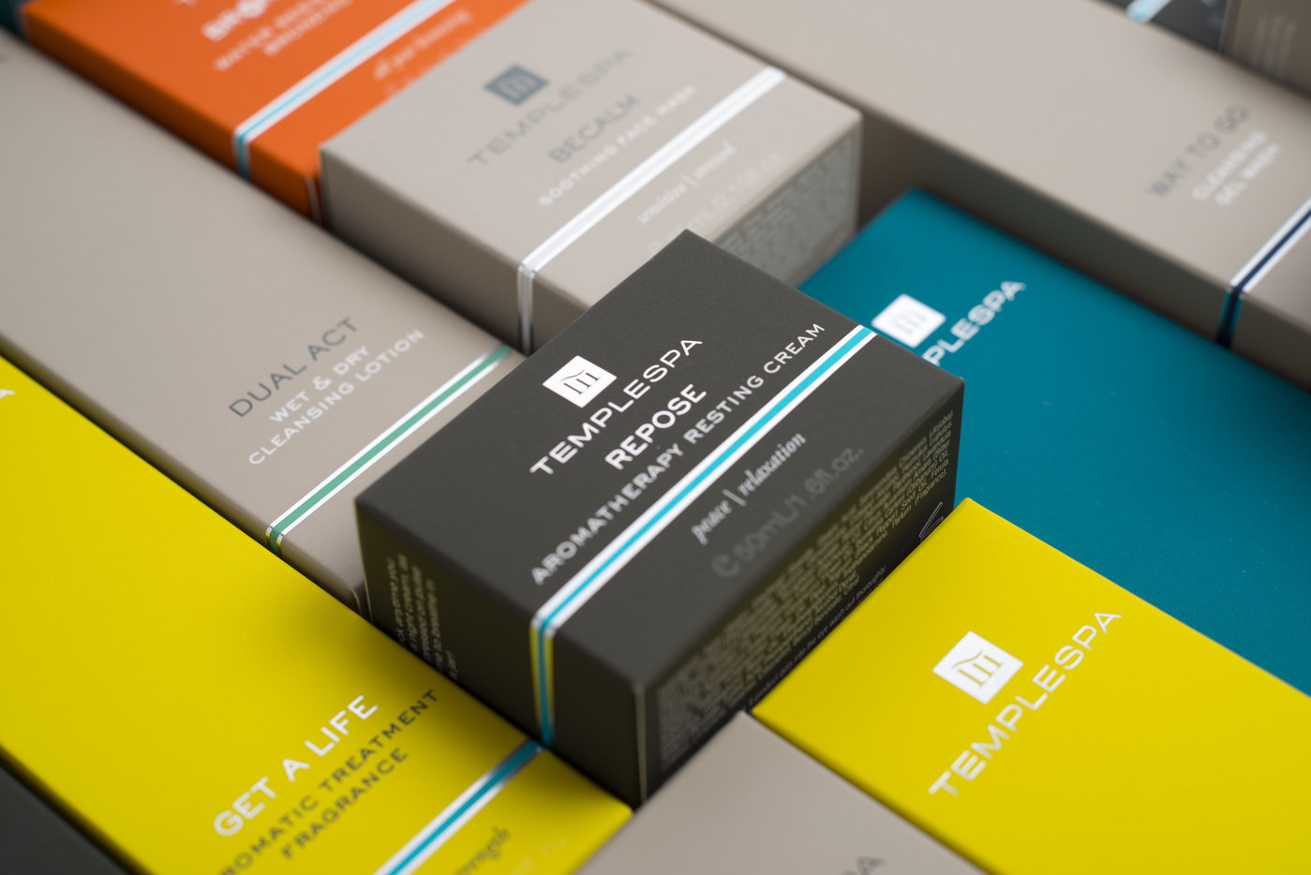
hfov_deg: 36.2
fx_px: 2004
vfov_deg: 24.6
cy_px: 438
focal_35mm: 55
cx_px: 656
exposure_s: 1/160
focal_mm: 55
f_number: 5.6
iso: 50
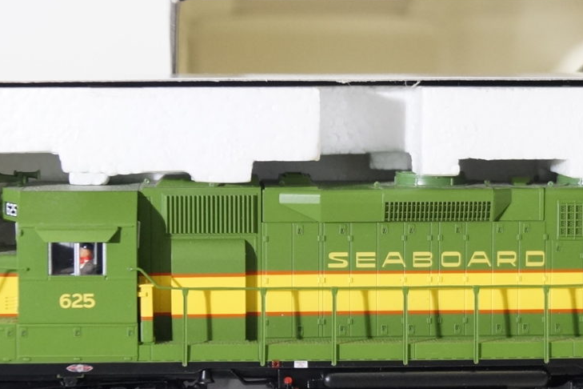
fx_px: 1911
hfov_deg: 17.3
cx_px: 329
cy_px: 158
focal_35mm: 118
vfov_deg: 11.6
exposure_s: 1/160
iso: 640
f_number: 4.5
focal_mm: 28
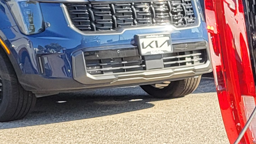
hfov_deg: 10.9
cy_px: 320
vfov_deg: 7.4
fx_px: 1059
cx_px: 675
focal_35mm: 156
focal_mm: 5.4
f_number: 1.8
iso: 40
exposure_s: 1/392
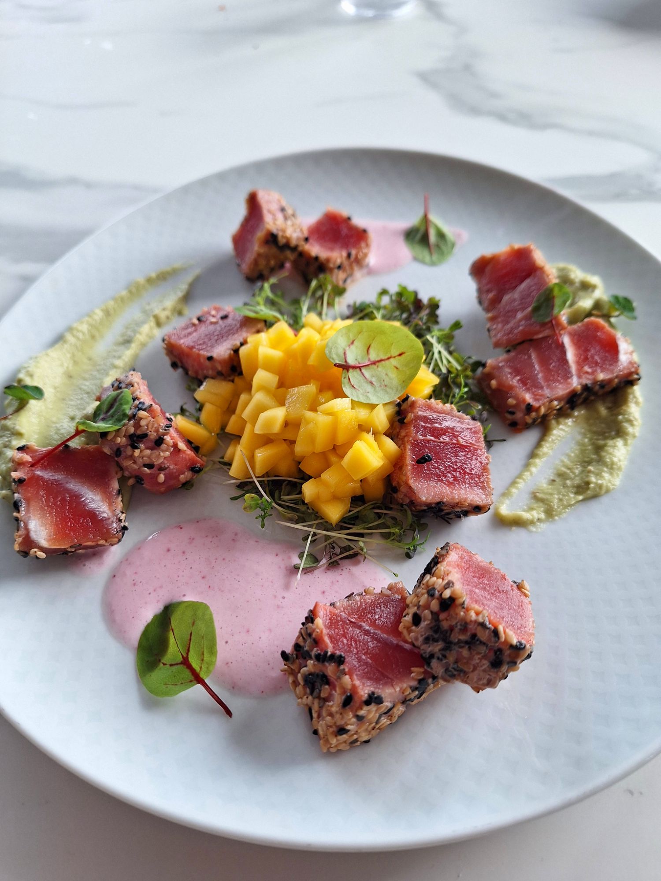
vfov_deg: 73.9
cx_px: 330
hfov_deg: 58.9
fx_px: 586
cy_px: 440
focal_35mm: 23
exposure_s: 1/100
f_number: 1.8
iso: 64
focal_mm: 5.54
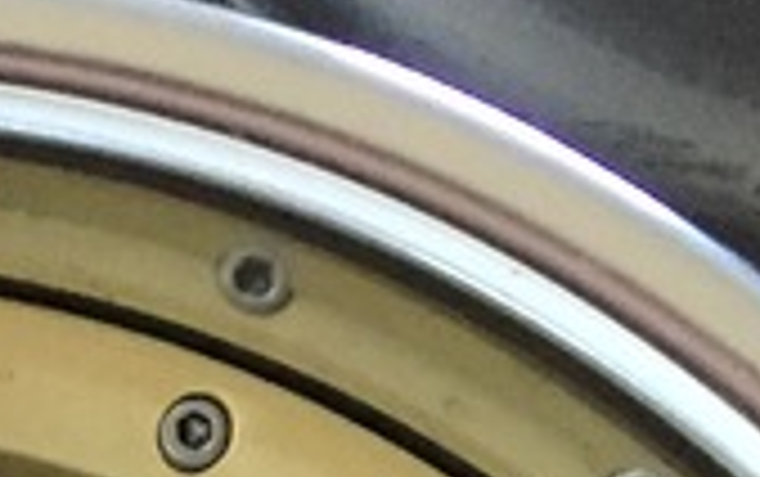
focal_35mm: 186
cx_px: -490
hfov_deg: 10.7
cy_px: 1656
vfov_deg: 6.2
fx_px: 3856
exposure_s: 1/30
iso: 250
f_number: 2.2
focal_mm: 4.15
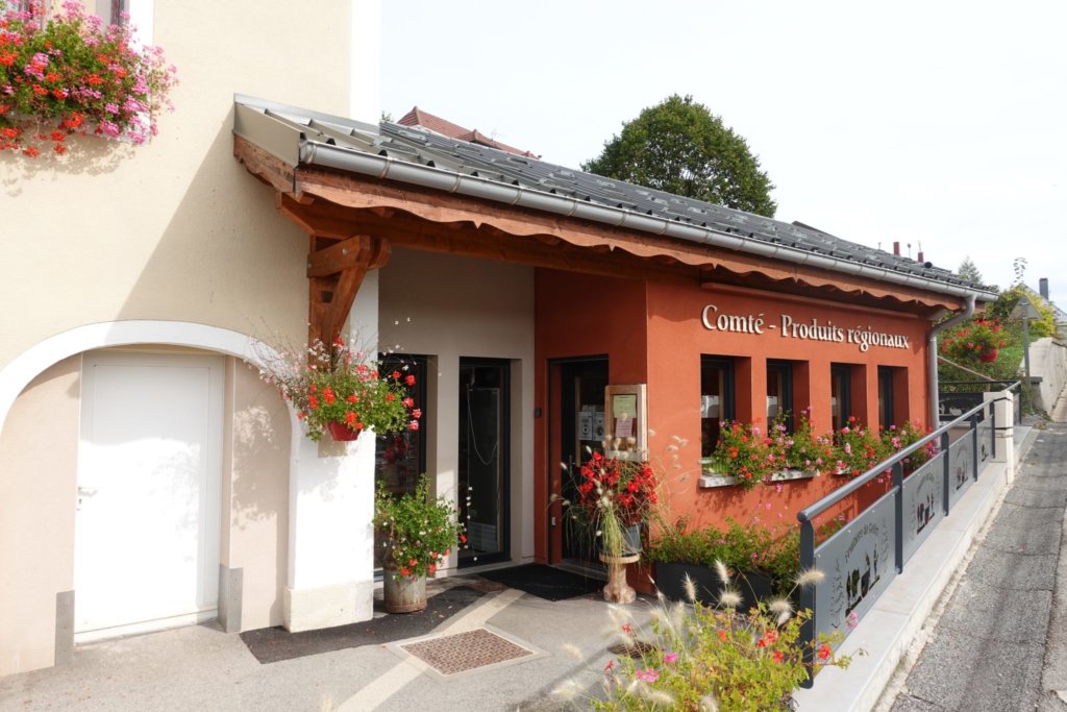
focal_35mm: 24
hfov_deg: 73.7
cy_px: 356
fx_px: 711
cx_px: 534
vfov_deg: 53.1
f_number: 5.6
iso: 125
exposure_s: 1/250
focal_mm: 8.8
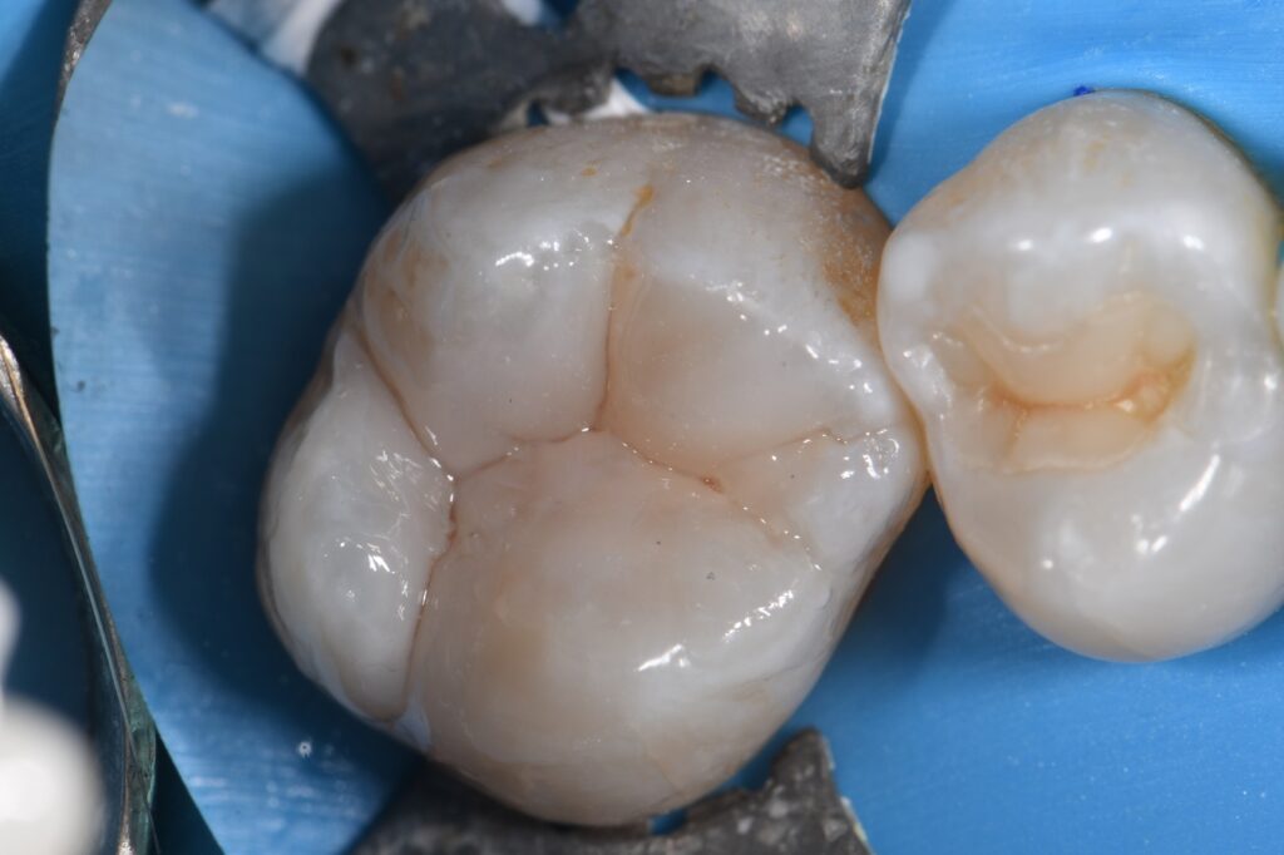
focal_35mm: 157
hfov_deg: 13.1
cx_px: 642
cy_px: 428
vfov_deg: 8.7
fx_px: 5598
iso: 200
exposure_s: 1/160
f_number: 32
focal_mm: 105
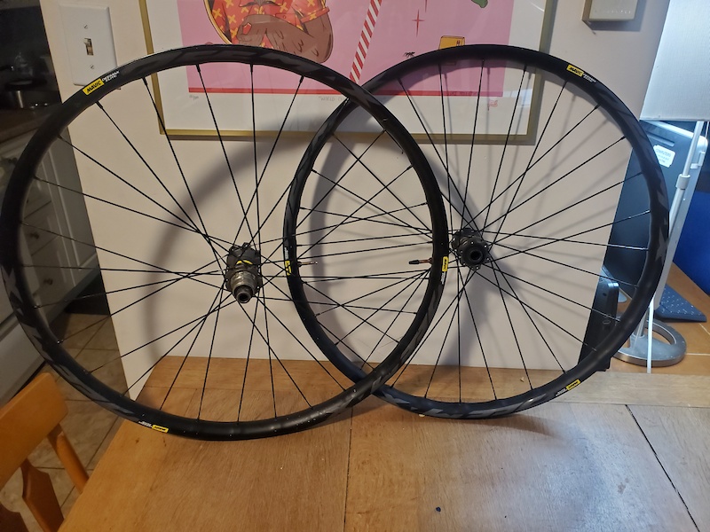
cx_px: 355
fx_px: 533
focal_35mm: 26
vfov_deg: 53.1
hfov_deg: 67.3
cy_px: 266
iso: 500
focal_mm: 4.3
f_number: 2.4
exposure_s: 1/40
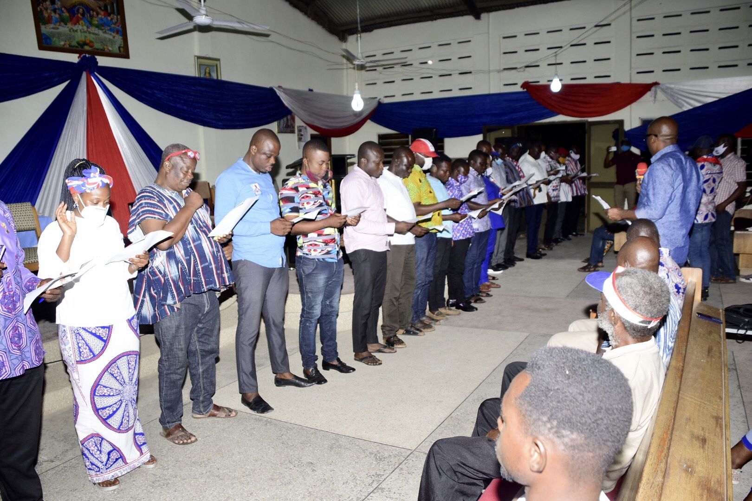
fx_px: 564
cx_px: 376
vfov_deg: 47.9
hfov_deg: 67.4
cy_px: 250
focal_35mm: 27
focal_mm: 18
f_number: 3.5
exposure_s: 1/125
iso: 200
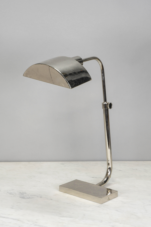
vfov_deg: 27.0
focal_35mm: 75
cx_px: 76
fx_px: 472
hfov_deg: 18.2
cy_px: 114
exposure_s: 1/2
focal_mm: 50
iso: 100
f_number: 13
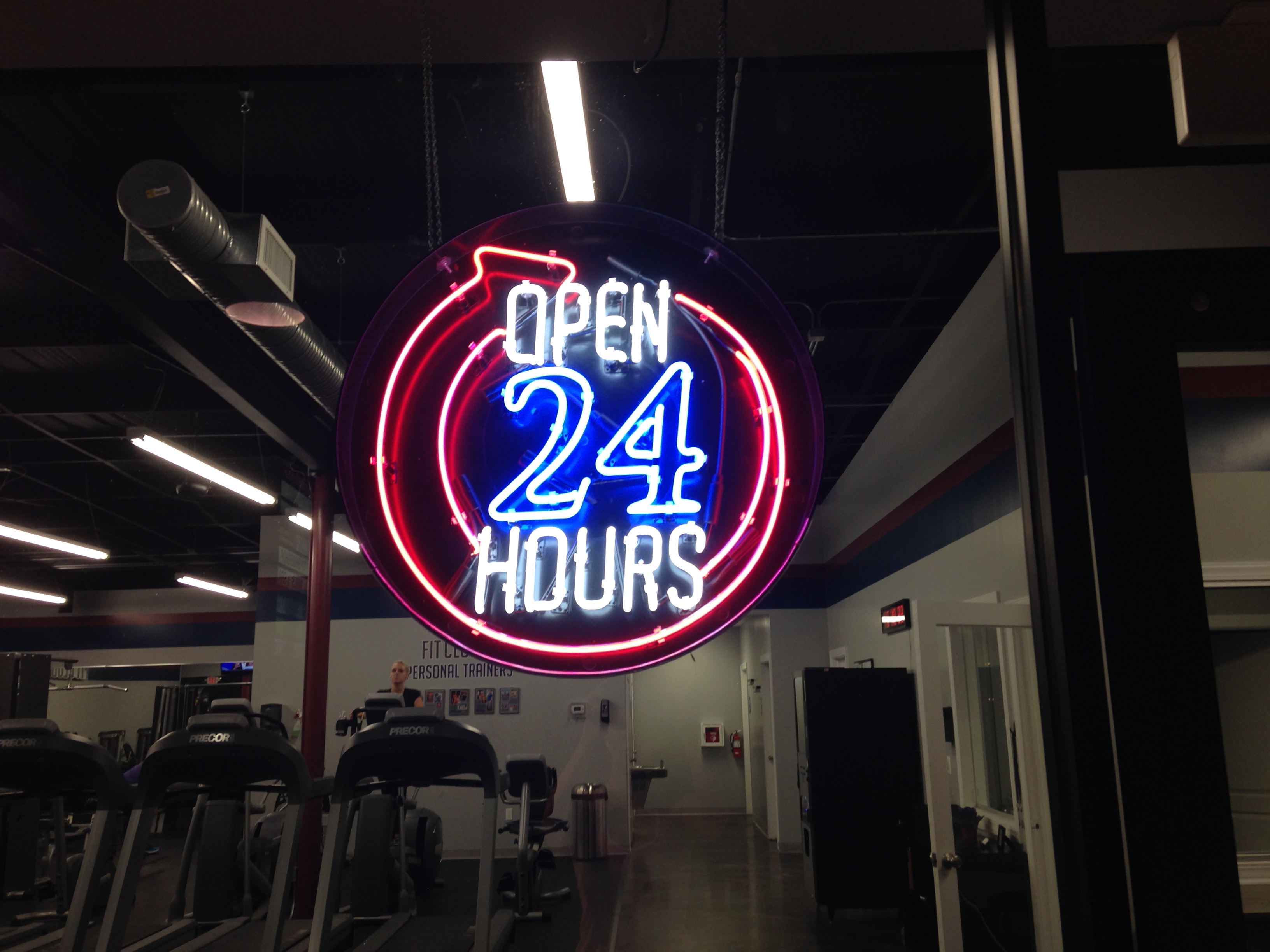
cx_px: 635
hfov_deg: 55.4
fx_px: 1211
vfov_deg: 42.9
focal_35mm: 33
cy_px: 476
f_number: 2.4
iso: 50
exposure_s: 1/40
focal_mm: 4.12
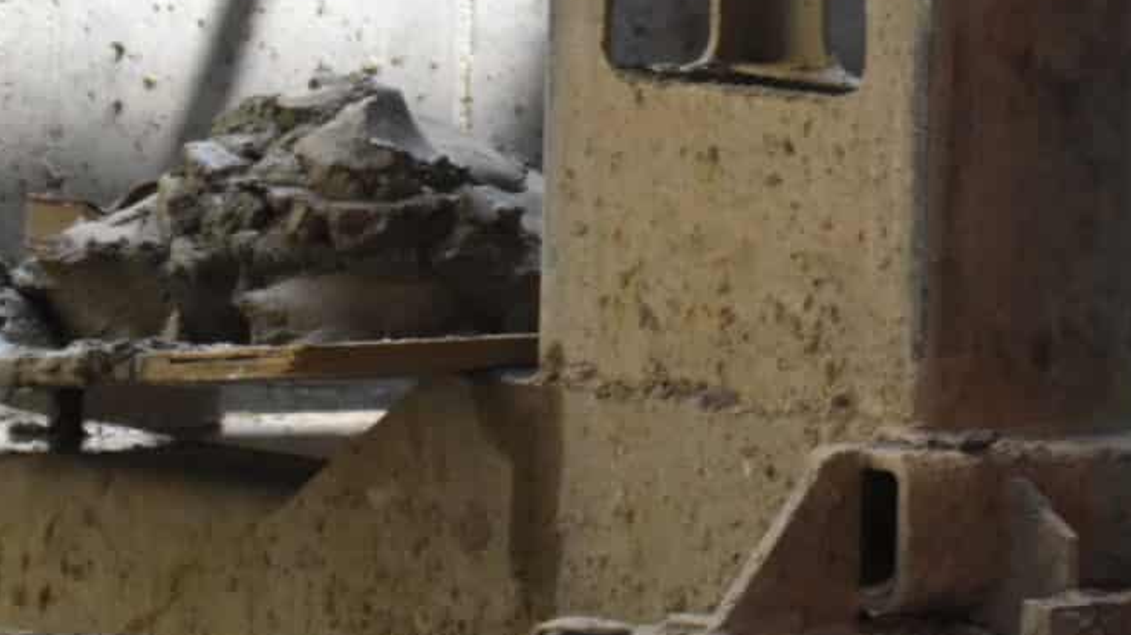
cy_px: 404
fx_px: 12490
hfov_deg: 5.2
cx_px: 1286
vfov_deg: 2.9
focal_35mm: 417
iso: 2200
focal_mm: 85
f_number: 5.6
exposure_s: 1/500
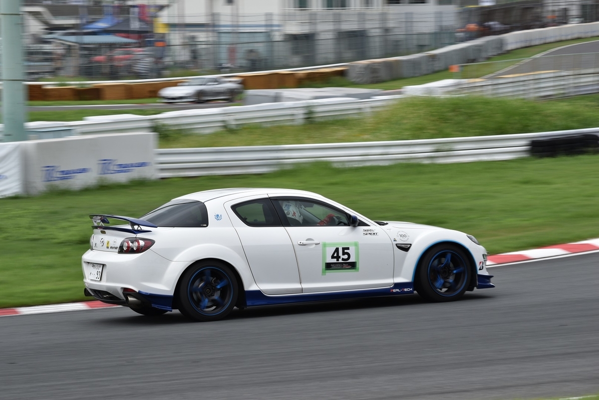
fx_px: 1998
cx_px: 300
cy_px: 200
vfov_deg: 11.4
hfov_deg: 17.0
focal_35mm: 120
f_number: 10
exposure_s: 1/200
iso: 100
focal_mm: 80
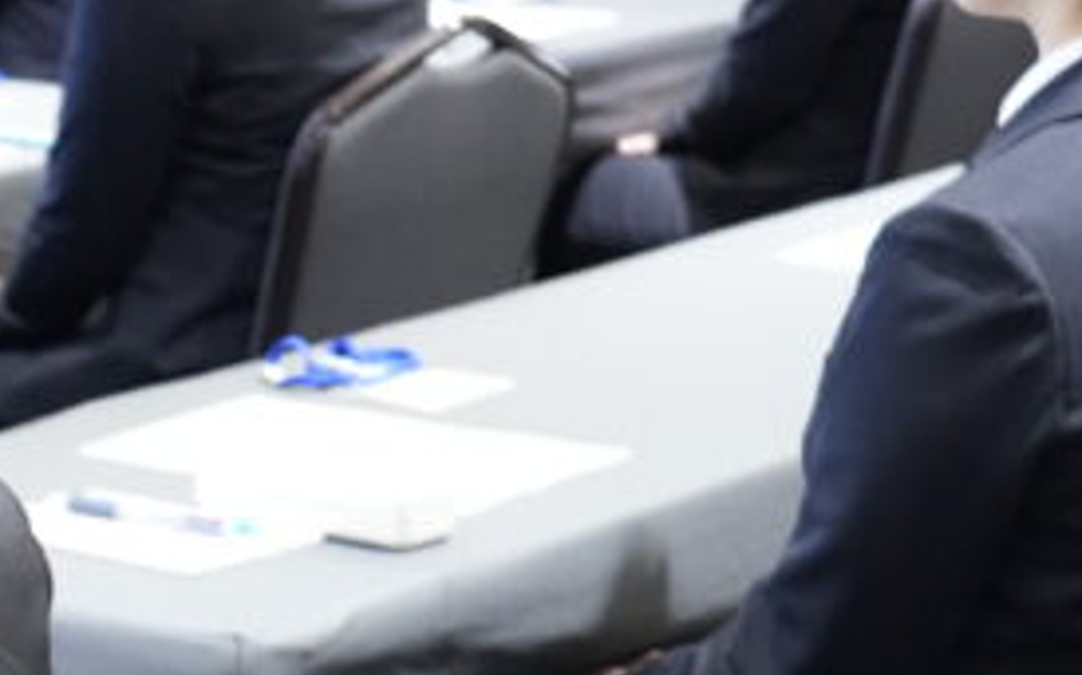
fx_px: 4156
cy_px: 286
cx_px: -494
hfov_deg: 14.0
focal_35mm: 141
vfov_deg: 9.3
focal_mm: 37
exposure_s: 1/30
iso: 2500
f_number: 4
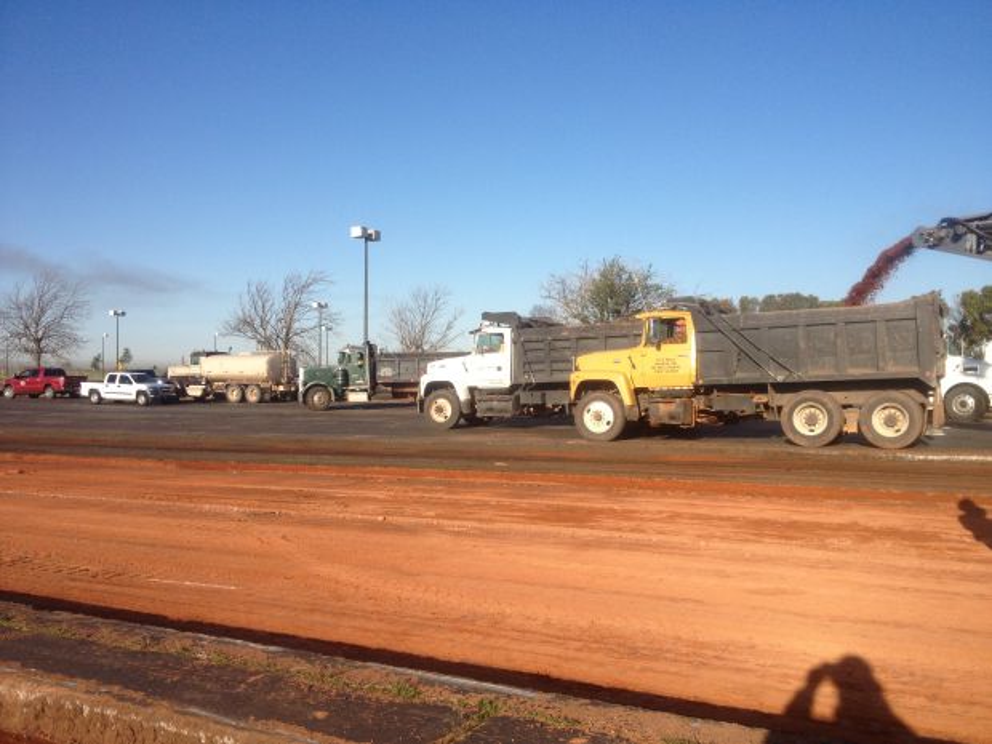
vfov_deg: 40.7
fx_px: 1003
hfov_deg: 52.6
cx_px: 496
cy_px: 372
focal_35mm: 35
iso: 50
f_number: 2.4
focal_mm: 4.28
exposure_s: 1/1534
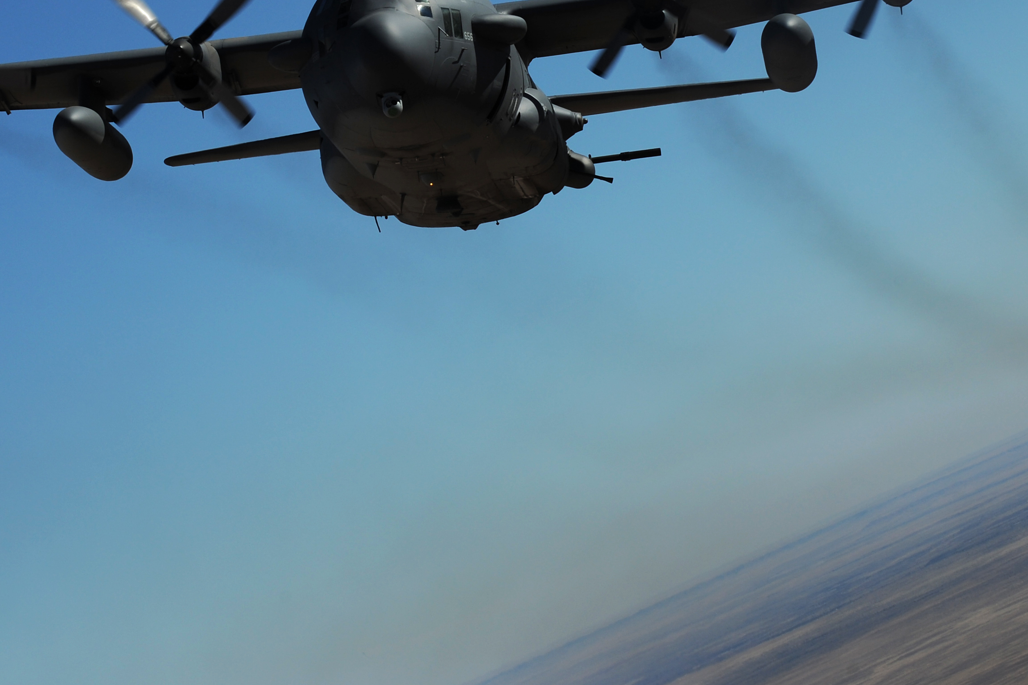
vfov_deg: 7.8
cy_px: 73
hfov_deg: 11.7
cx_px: 415
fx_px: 5023
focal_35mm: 176
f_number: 11
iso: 200
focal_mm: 95
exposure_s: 1/1000
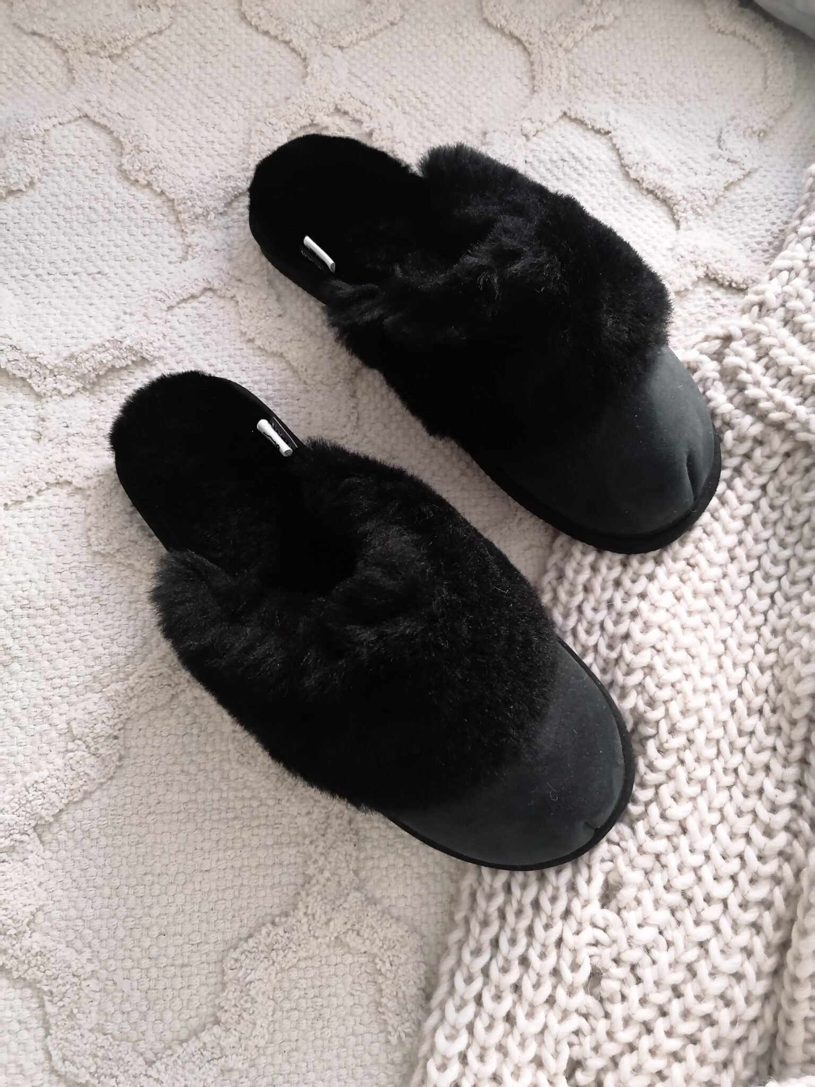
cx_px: 408
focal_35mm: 27
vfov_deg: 65.3
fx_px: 848
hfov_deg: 51.4
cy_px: 544
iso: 400
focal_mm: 4.75
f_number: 1.8
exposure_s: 1/24
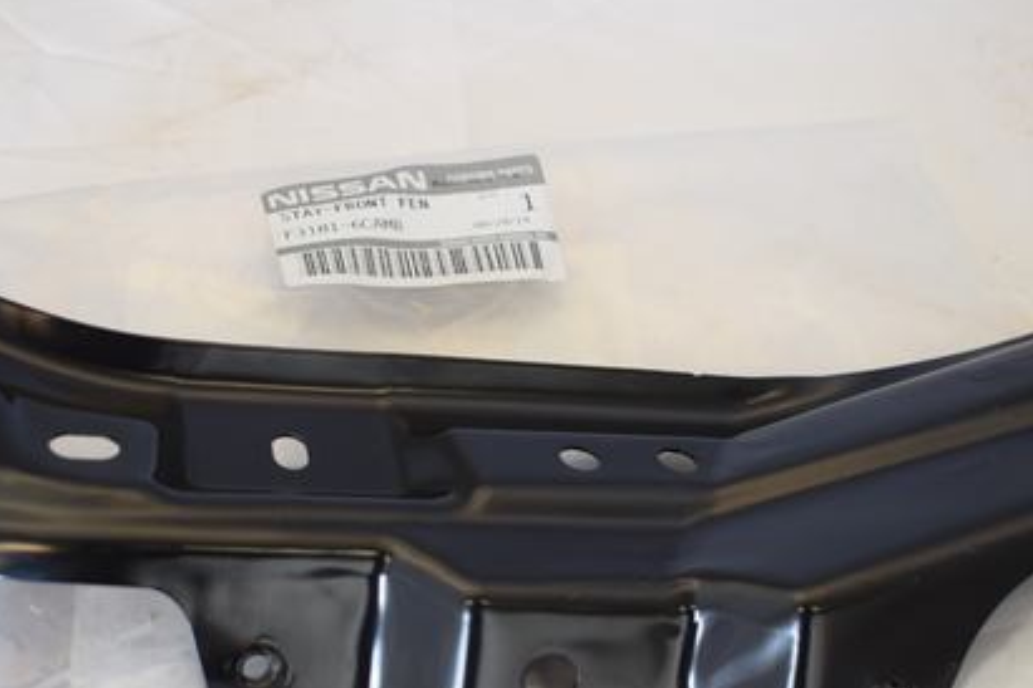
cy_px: 438
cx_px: 513
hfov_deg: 29.7
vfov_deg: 20.0
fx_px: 1945
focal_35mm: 68
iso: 400
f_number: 5
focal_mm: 29
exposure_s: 1/100
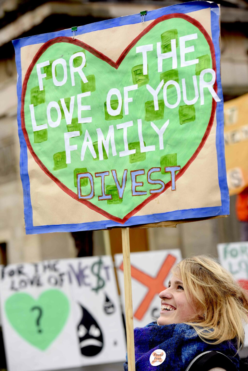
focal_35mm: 105
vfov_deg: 19.5
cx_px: 124
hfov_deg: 13.0
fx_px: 1084
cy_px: 186
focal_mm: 105
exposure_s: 1/320
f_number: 5
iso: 500
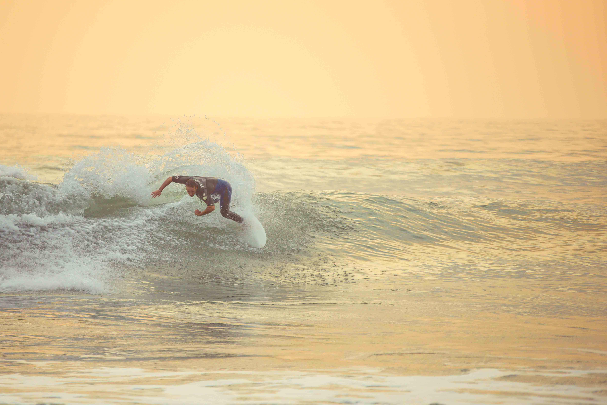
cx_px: 256
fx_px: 4097
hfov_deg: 8.5
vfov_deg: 5.7
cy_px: 188
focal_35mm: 243
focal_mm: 200
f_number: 2.8
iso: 320
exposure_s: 1/3200
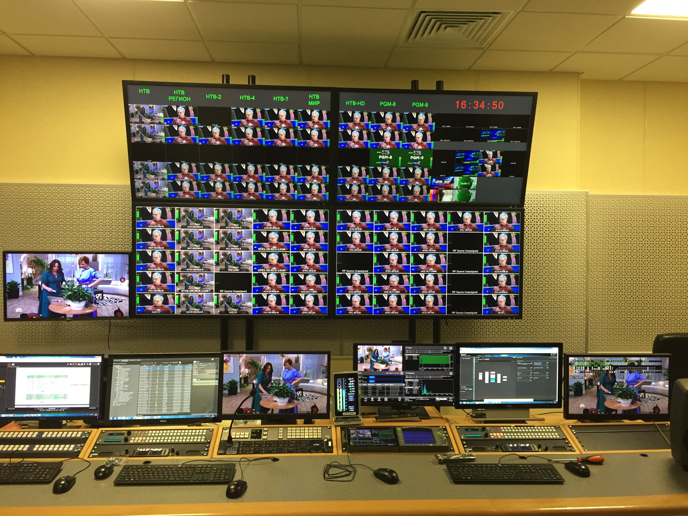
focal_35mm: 29
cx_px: 344
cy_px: 258
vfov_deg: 48.2
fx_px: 576
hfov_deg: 61.7
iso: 160
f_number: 2.2
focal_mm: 4.15
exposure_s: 1/33
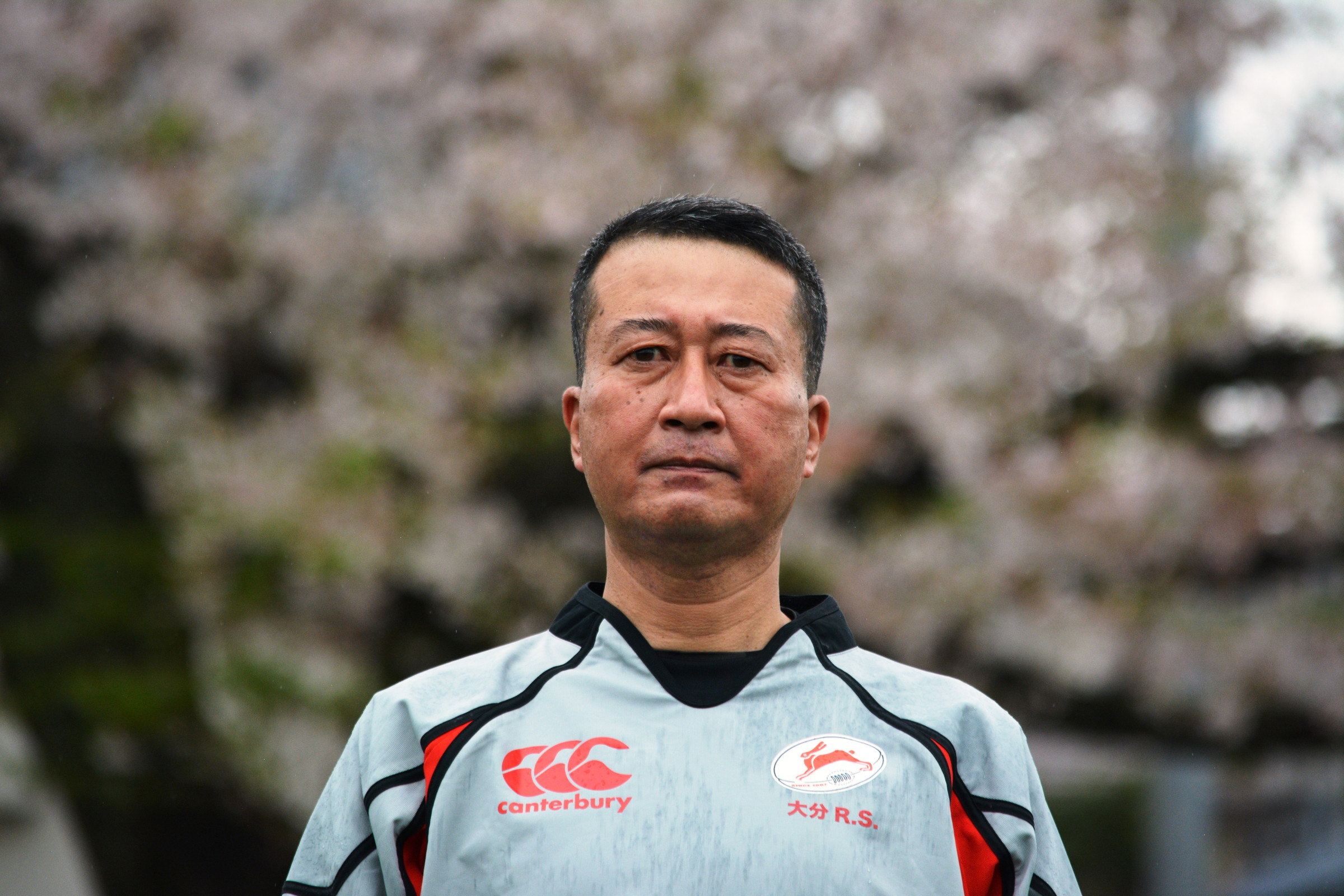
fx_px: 11199
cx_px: 672
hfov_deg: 6.9
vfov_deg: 4.6
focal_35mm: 300
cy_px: 448
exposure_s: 1/1000
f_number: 5
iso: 800
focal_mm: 200
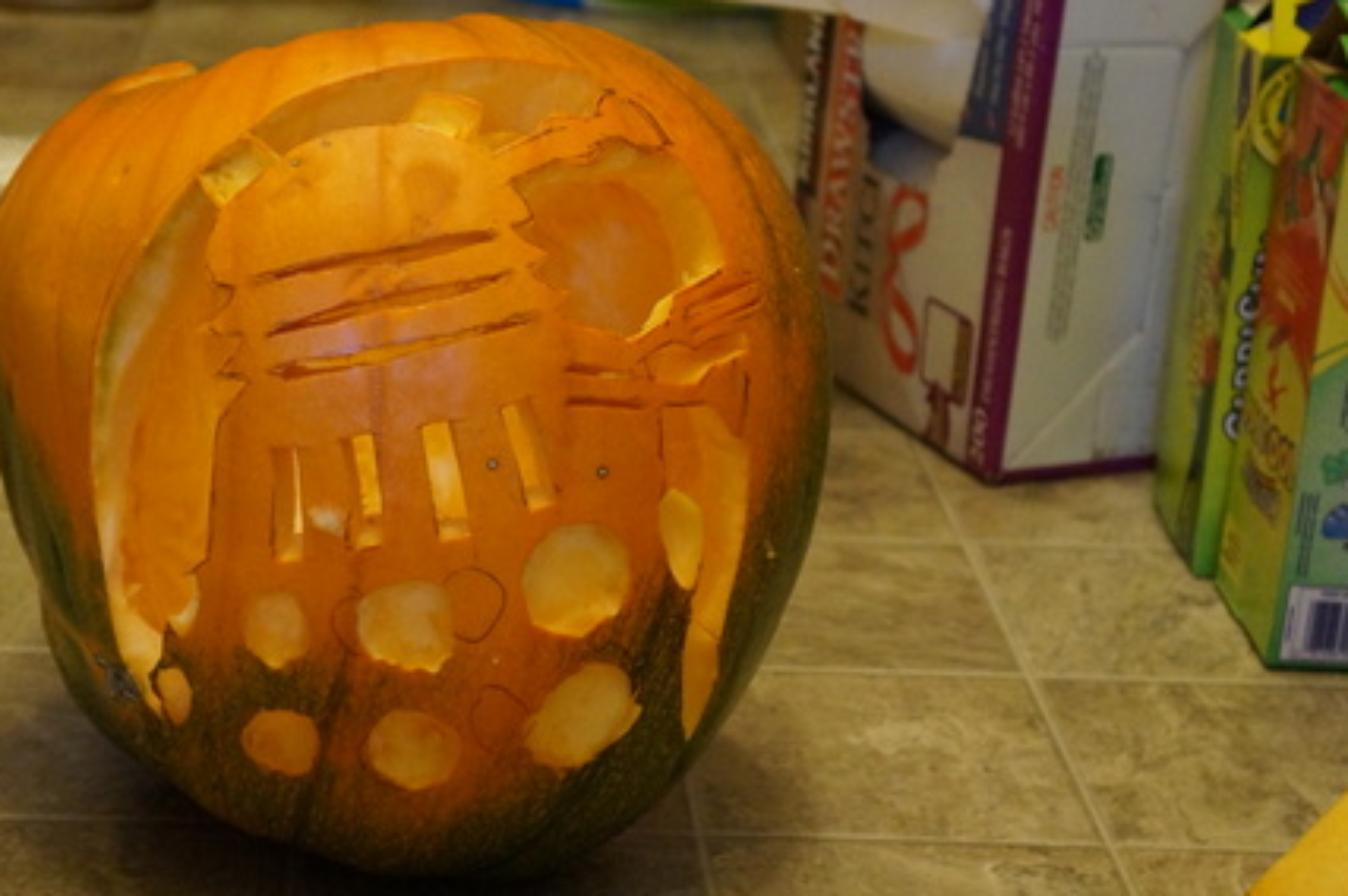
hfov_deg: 25.6
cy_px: 533
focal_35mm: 79
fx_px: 2946
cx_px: 458
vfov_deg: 17.3
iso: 3200
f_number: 4.5
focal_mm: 35
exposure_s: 1/50
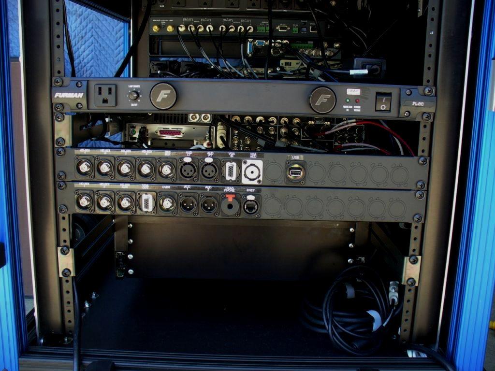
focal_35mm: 37
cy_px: 186
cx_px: 248
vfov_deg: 38.7
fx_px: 529
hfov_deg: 50.1
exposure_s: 1/60
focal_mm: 6.1
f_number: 2.8
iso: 80
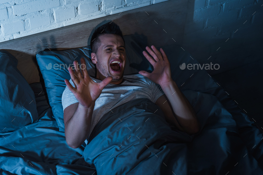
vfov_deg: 19.5
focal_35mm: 70
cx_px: 132
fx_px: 512
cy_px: 88
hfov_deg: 28.8
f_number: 5
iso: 200
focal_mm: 70
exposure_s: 1/160
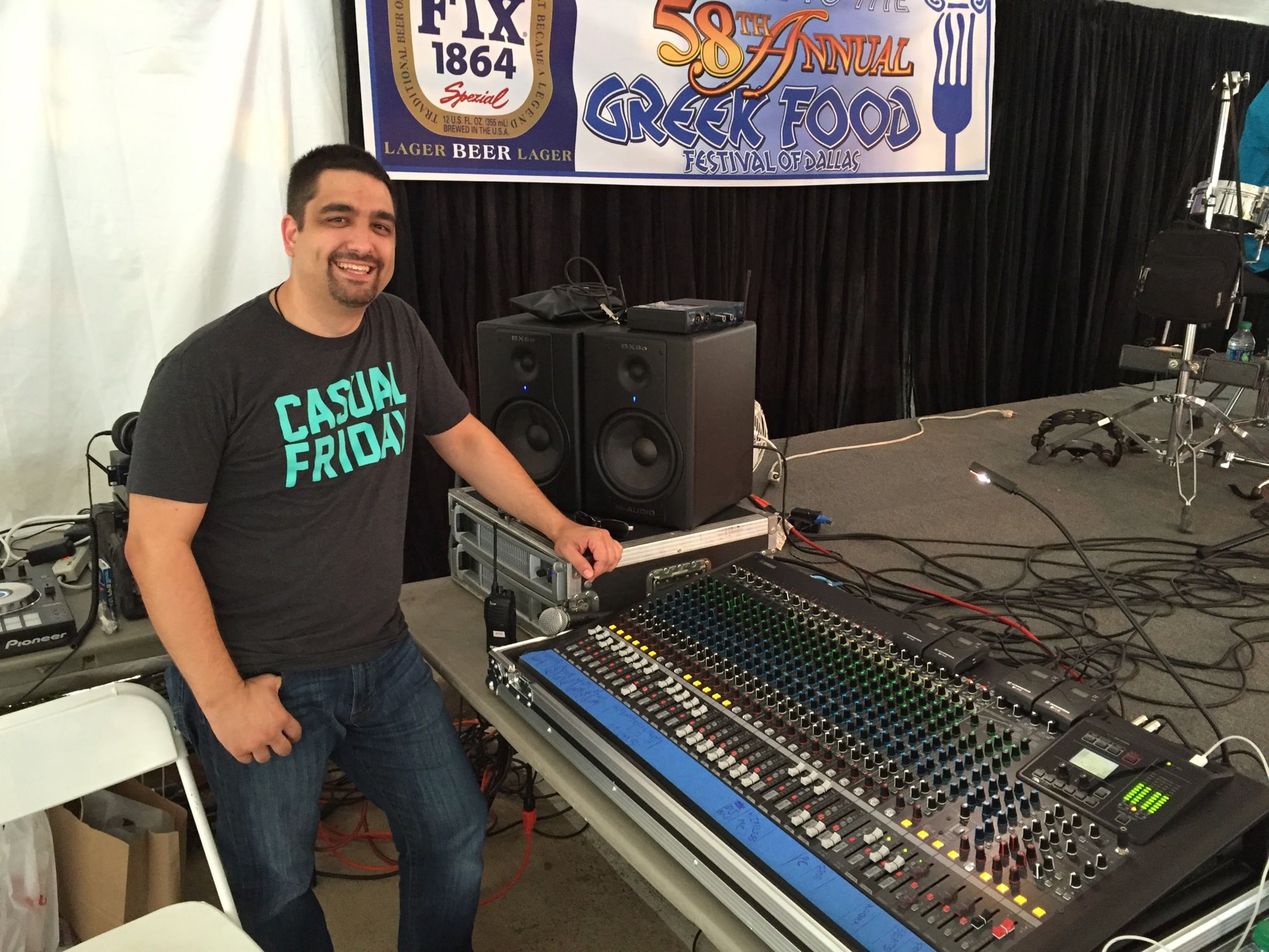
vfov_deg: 48.2
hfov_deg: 61.7
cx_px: 634
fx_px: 1063
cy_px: 476
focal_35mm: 29
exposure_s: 1/30
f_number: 2.2
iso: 200
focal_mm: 4.15
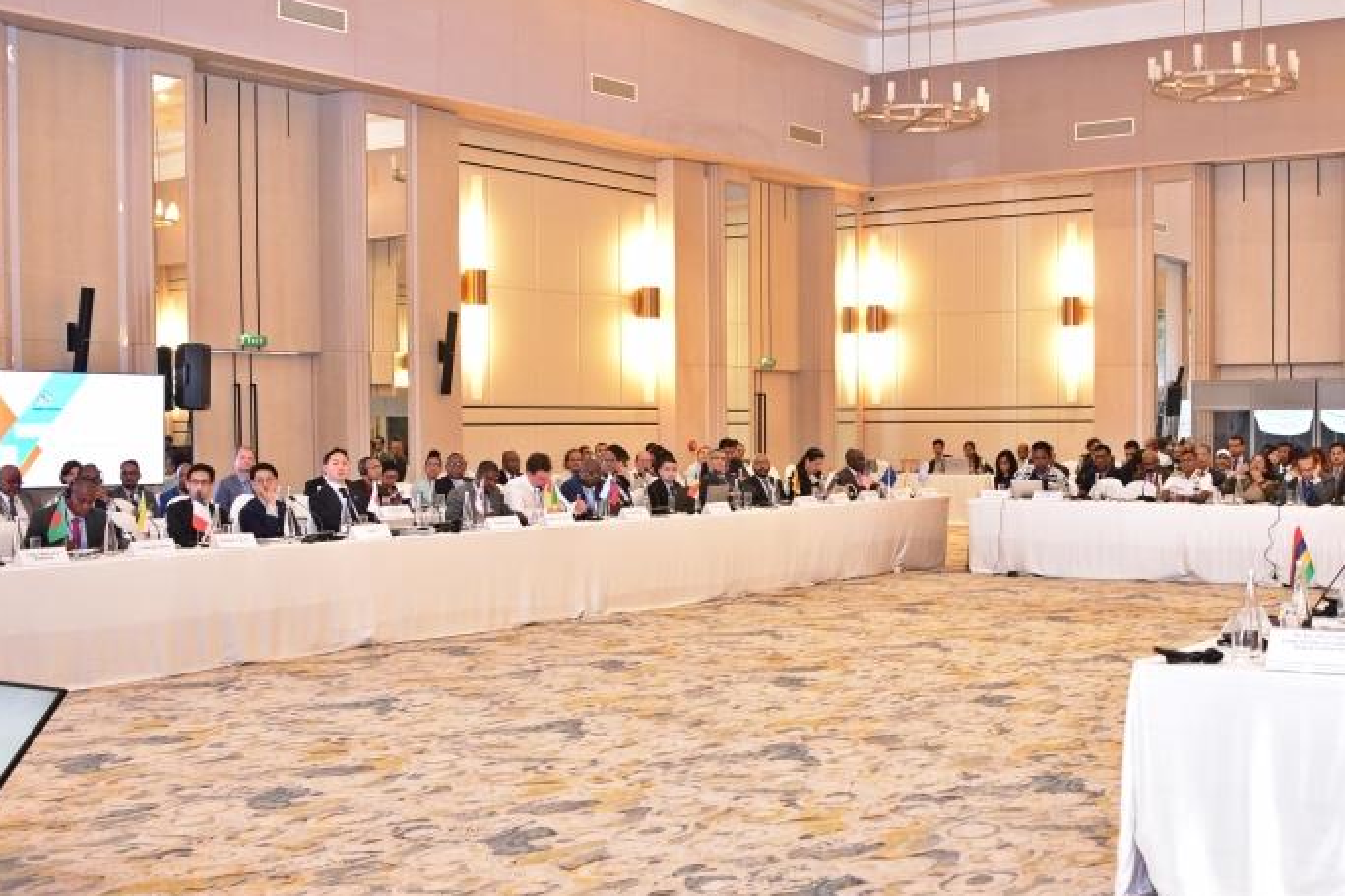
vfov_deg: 31.8
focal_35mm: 42
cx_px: 780
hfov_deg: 46.2
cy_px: 509
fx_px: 1569
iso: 3200
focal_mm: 28
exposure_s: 1/80
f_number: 4.5
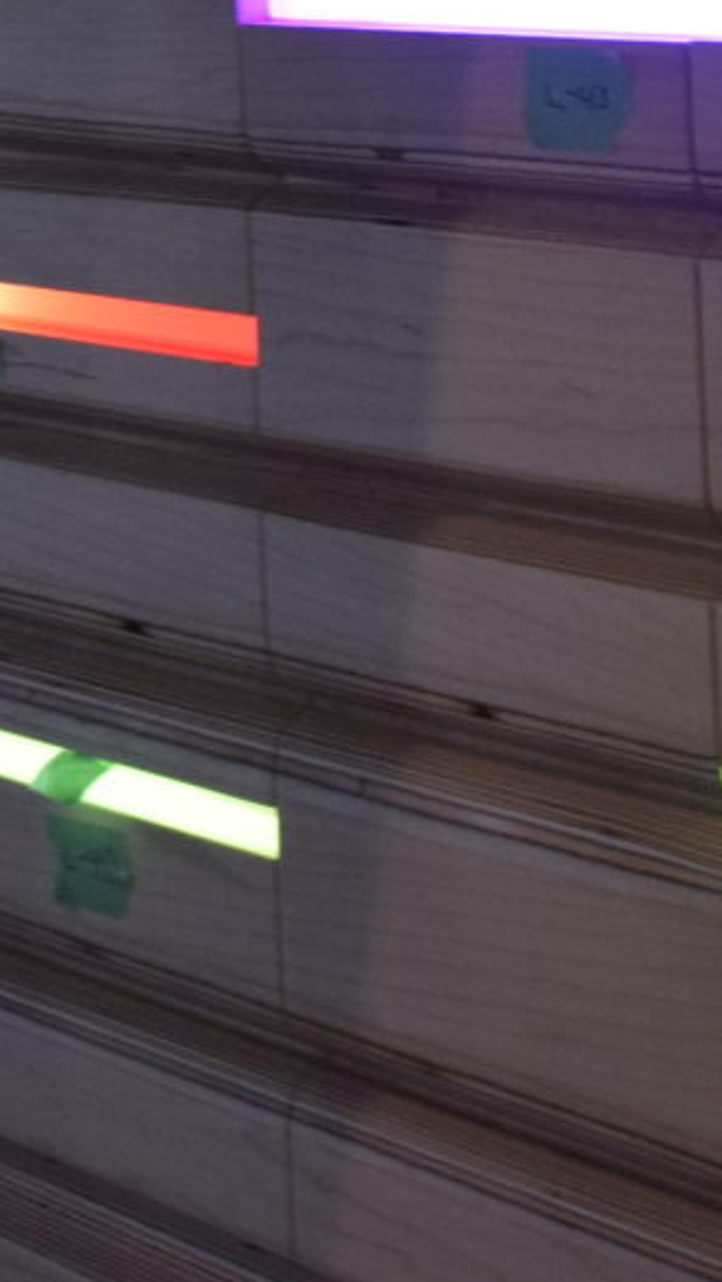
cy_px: -278
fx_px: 4082
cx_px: -531
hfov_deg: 9.7
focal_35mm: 120
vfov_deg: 17.0
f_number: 5.6
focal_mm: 20
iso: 1000
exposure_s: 1/45
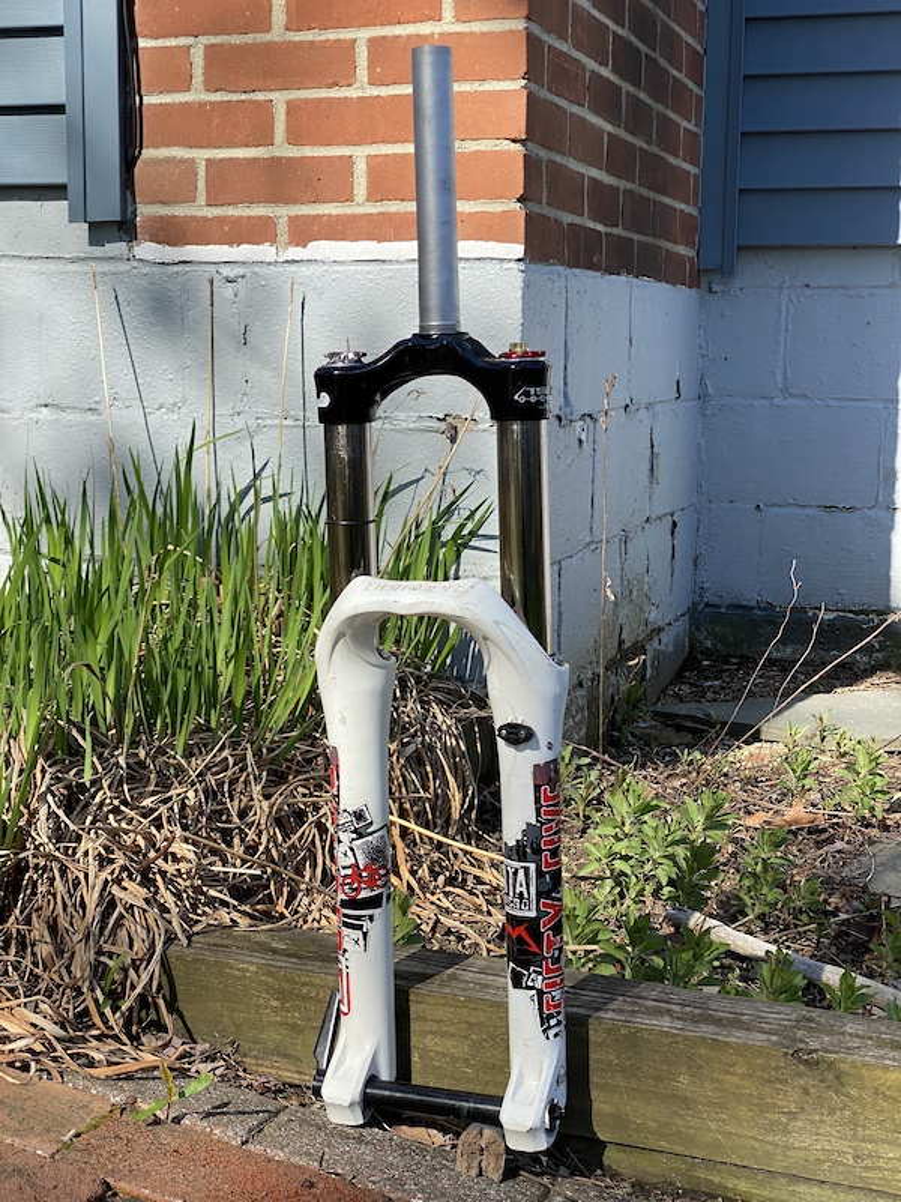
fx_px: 1805
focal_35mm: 52
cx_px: 450
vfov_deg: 36.8
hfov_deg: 28.0
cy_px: 601
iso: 20
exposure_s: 1/545
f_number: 2
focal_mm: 6
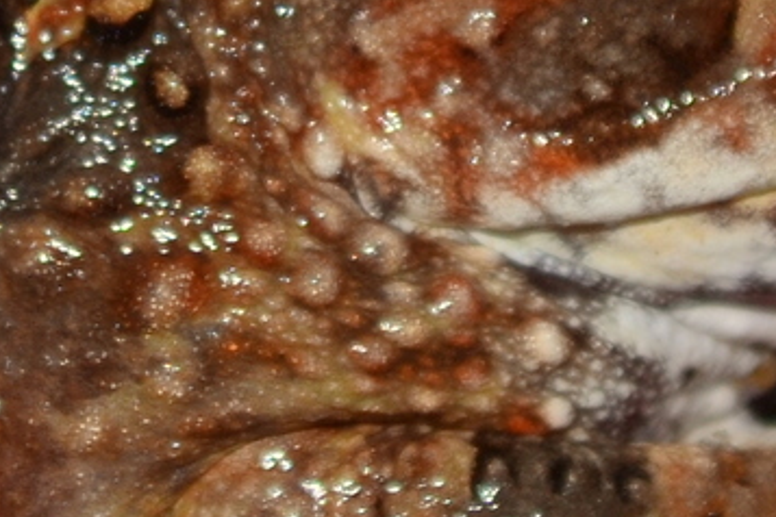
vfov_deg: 2.9
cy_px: -247
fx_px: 10192
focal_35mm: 473
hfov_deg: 4.4
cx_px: 228
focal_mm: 55
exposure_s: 1/60
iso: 100
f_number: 5.6
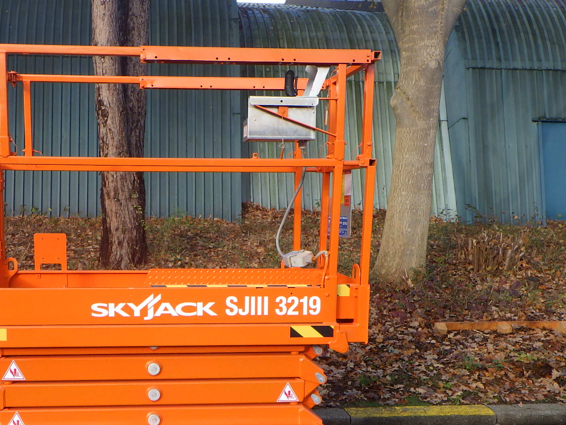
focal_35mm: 41
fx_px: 670
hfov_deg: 45.2
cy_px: 299
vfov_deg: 34.6
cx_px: 194
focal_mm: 5
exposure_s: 1/250
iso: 125
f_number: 4.2
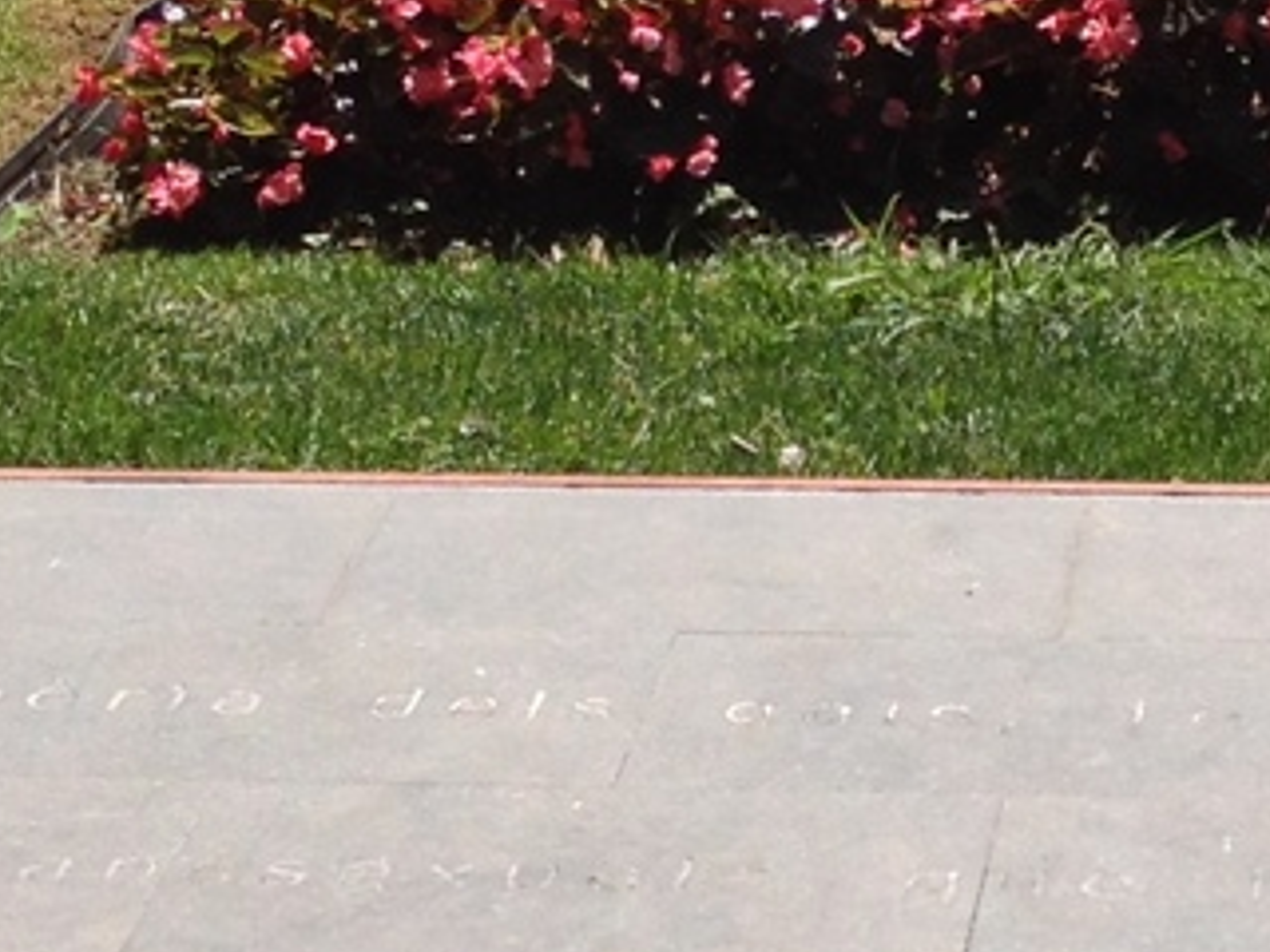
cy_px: 472
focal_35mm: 175
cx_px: 1159
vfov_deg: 8.5
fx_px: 6420
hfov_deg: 11.2
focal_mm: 4.28
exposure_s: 1/1623
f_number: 2.4
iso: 50
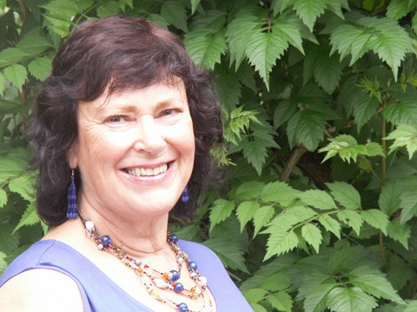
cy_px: 156
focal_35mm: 211
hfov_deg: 9.4
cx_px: 208
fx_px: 2542
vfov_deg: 7.0
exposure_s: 1/50
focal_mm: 34.59
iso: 100
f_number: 4
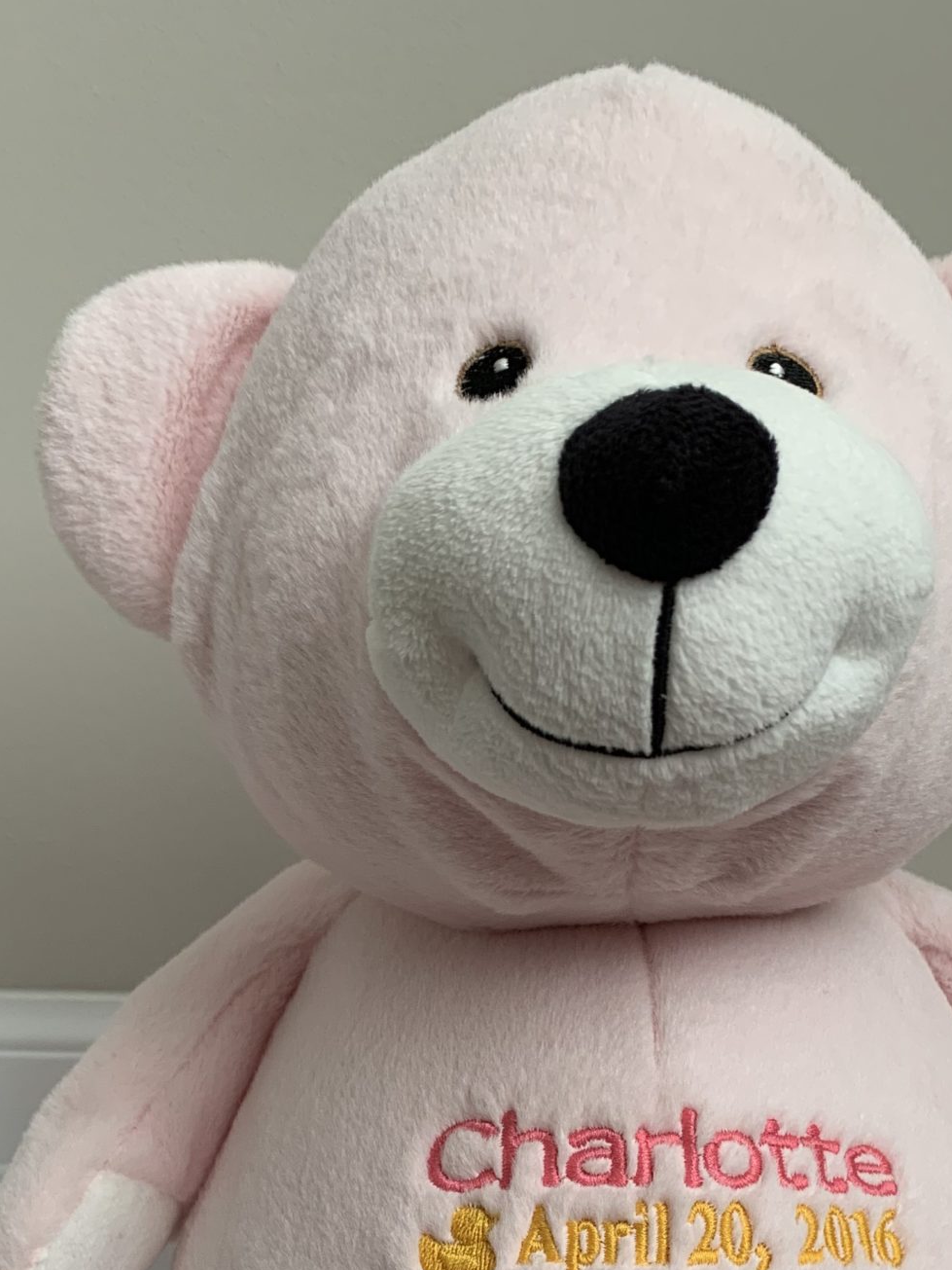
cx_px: 589
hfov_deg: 28.5
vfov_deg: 34.6
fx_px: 1870
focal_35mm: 51
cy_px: 1228
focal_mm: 4.25
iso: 80
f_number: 1.8
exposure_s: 1/121
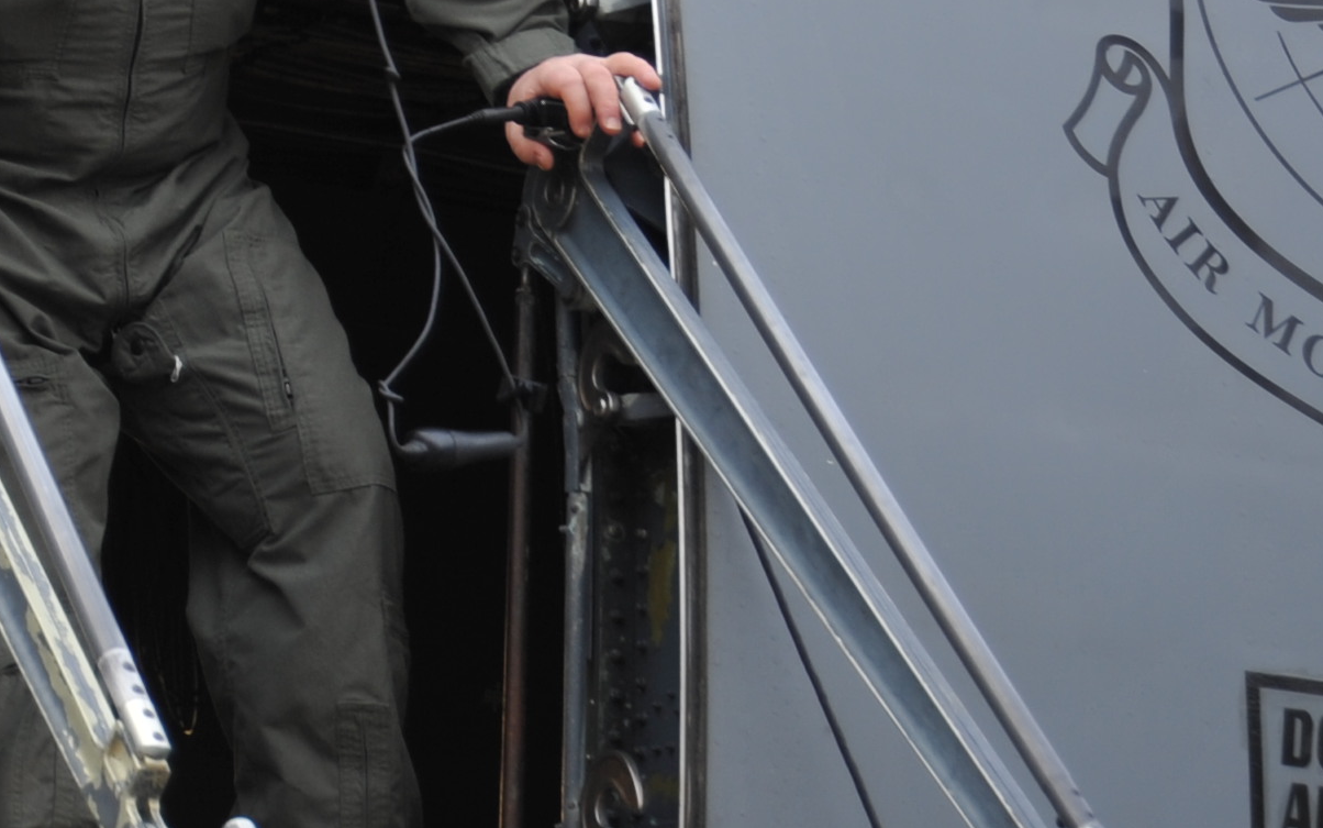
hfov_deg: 11.3
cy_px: -303
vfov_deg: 7.2
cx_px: -481
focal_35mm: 180
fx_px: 6491
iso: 250
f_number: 5.6
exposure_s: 1/125
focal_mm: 50
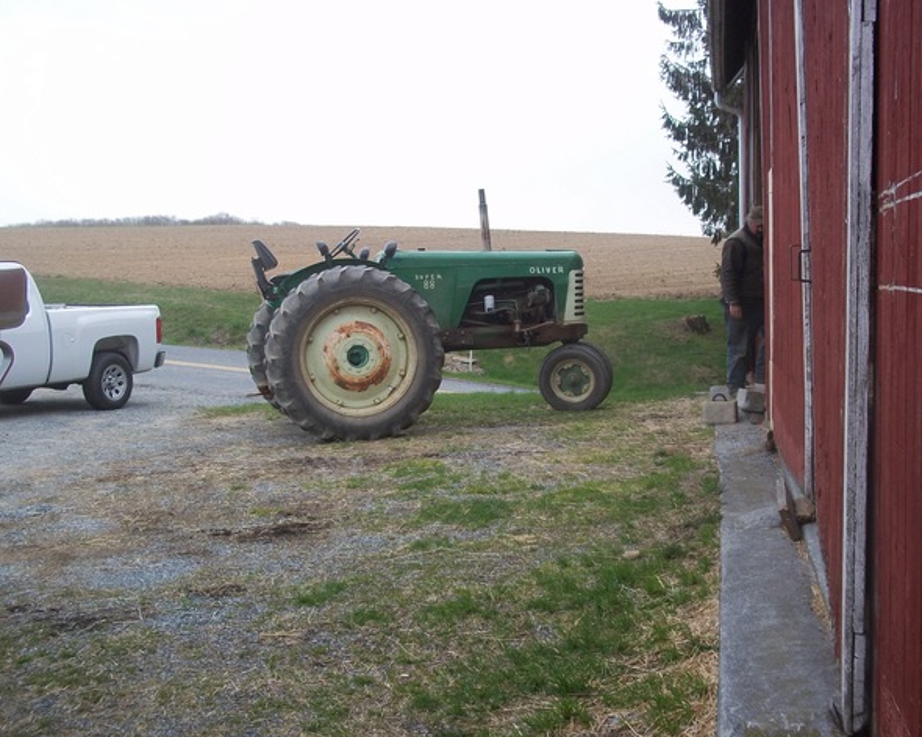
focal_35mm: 41
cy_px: 389
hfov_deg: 44.8
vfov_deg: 36.5
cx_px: 456
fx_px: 1119
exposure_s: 1/200
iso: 80
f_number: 3.1
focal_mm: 6.5
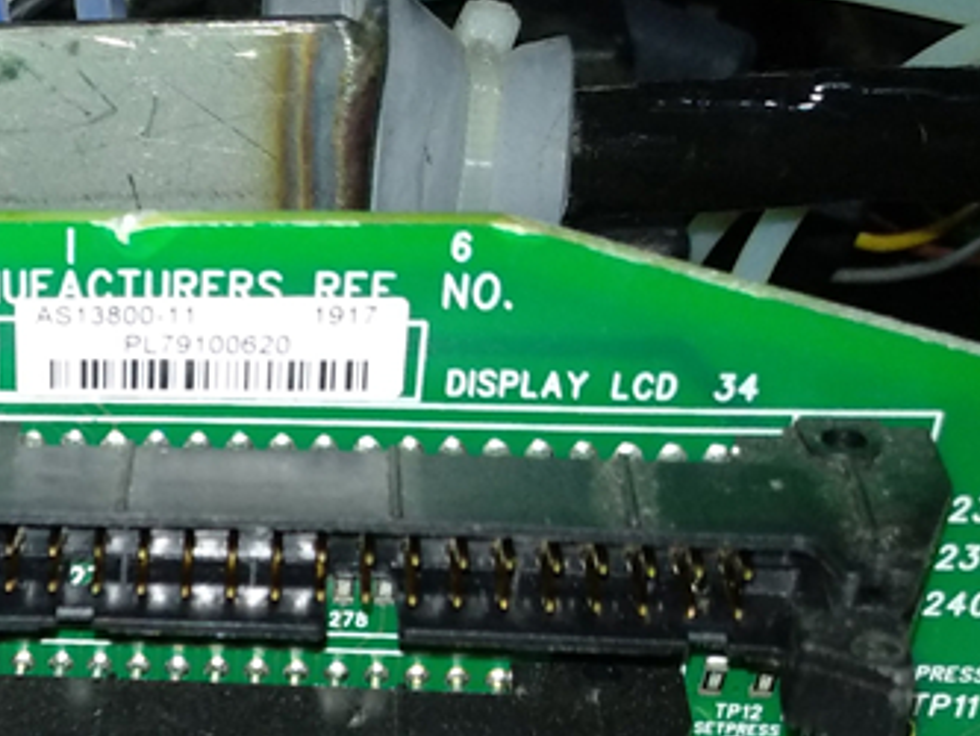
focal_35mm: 66
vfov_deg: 20.7
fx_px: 1869
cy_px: 892
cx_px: -344
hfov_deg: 24.9
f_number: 2.2
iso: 320
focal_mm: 3.81
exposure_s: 1/50
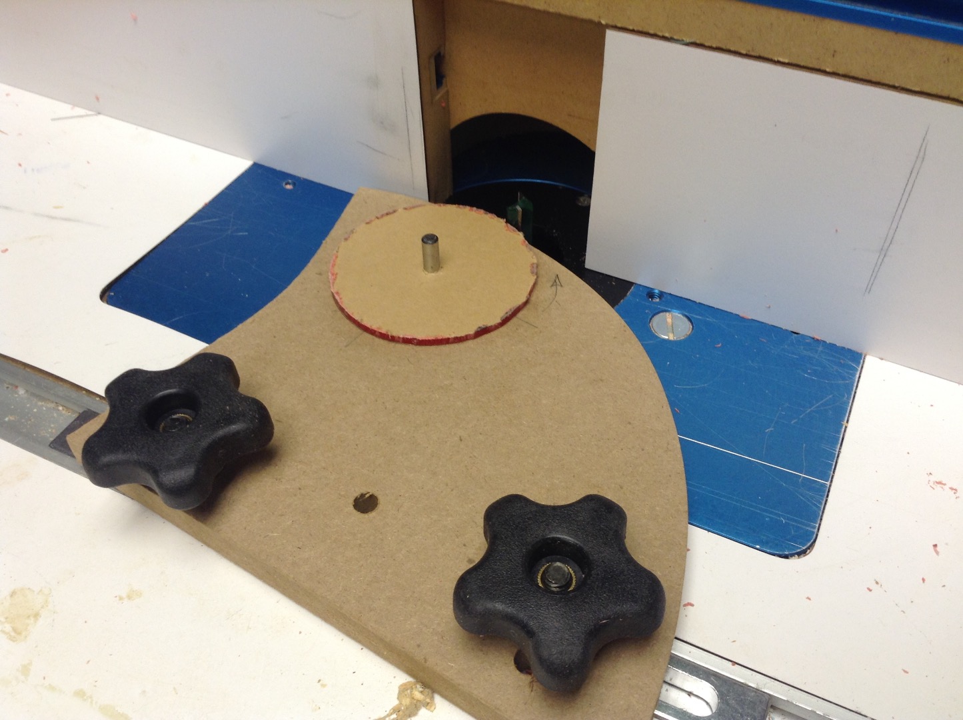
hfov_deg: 55.4
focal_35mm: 33
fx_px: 917
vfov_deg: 42.9
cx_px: 482
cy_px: 360
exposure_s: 1/40
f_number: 2.4
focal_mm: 3.3
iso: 32
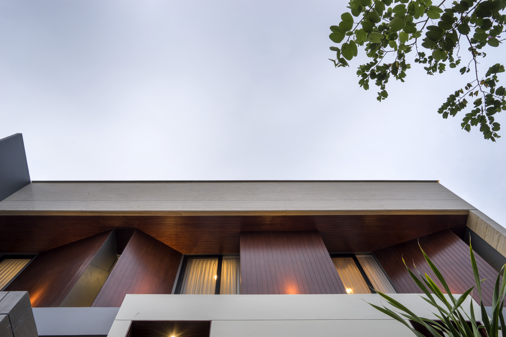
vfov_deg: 53.1
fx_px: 337
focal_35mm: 24
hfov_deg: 73.7
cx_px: 253
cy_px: 168
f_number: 11
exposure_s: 1/3
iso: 100
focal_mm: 24
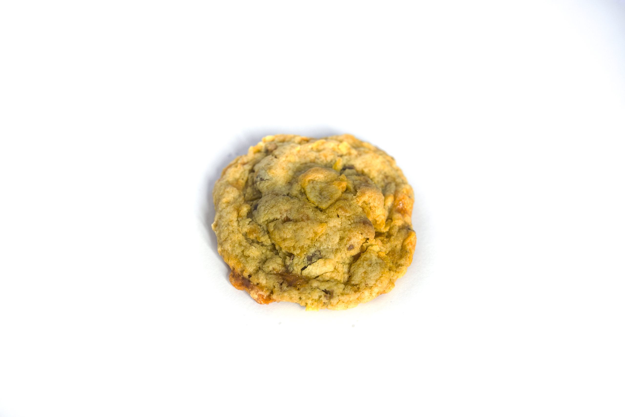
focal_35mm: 35
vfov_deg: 37.9
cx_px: 312
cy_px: 208
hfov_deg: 54.4
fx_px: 608
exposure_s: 1/320
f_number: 4.5
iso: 640
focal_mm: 35
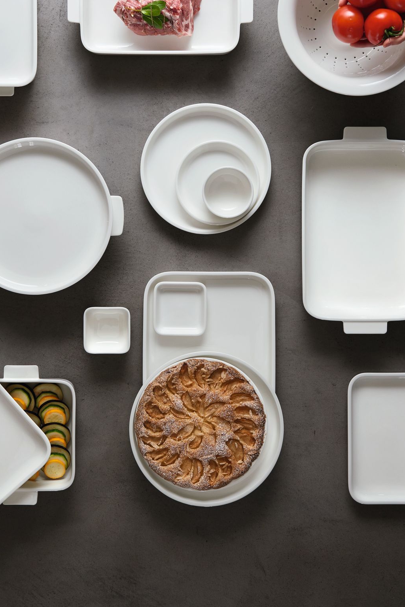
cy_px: 208
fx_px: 961
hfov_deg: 23.8
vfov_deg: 34.8
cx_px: 183
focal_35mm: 57
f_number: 11
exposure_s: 1
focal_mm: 35
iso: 200
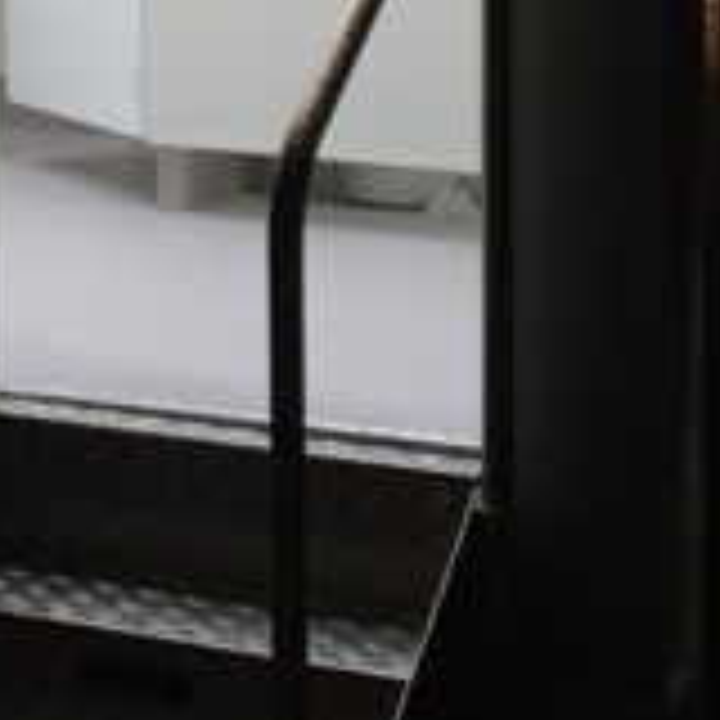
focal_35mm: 148
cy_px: -243
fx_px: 3483
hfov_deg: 11.5
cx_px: -256
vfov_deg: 11.5
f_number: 1.5
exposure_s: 1/41
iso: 250
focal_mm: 4.3
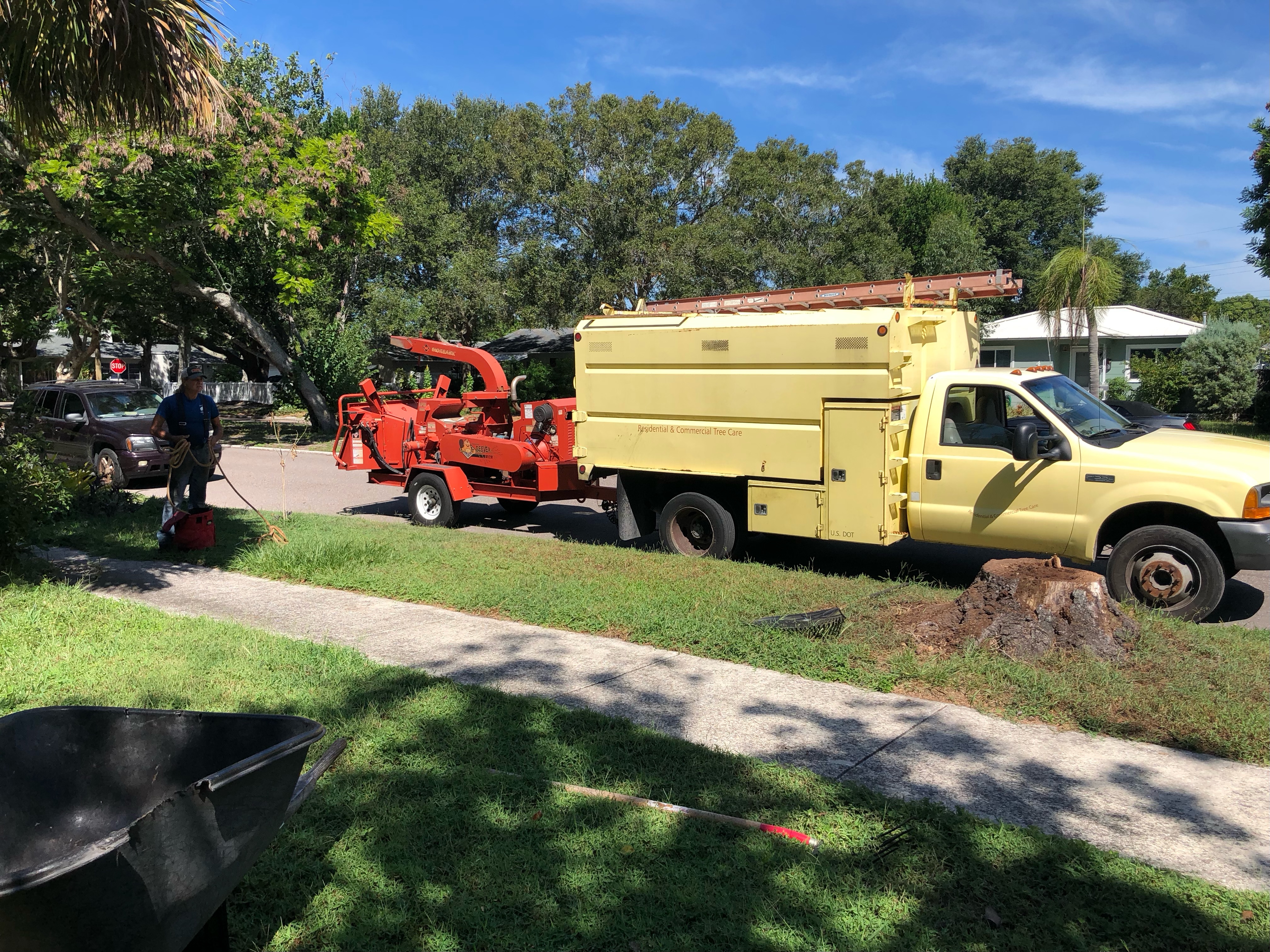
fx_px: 1027
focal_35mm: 28
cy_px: 476
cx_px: 635
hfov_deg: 63.4
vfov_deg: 49.7
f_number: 1.8
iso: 20
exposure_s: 1/1845
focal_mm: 3.99
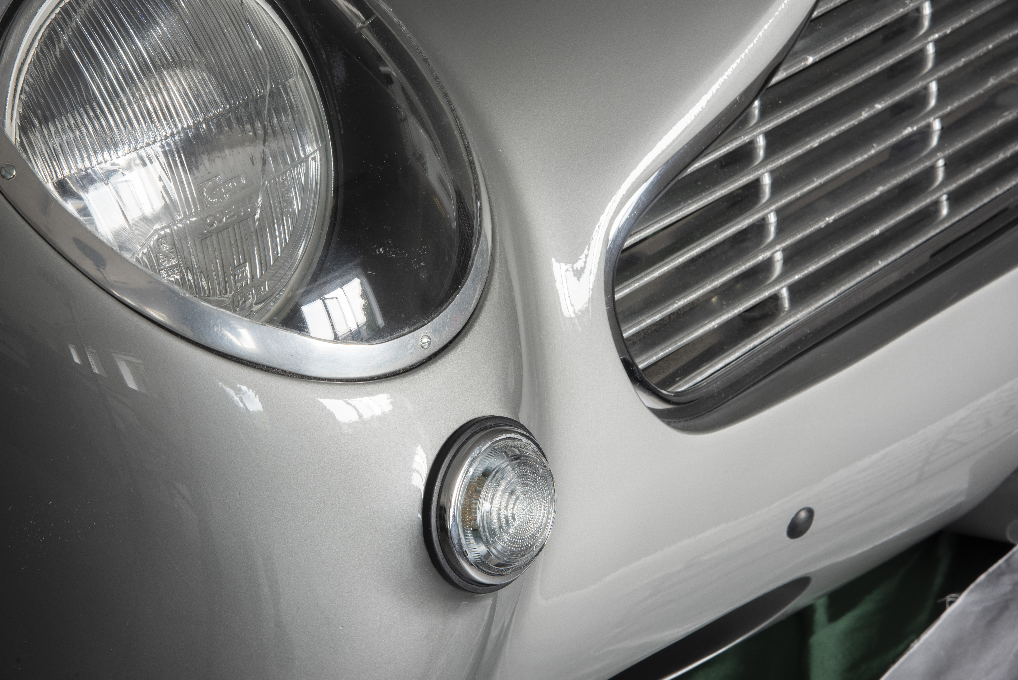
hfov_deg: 22.1
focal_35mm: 92
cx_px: 509
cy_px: 340
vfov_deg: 14.9
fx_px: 2602
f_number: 16
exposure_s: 1
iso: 100
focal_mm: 92
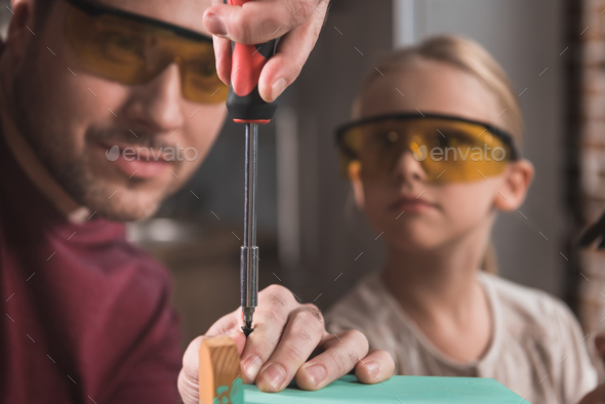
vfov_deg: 19.5
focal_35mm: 70
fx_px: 1177
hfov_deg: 28.8
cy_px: 202
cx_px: 302
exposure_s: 1/60
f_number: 4.5
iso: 400
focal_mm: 70
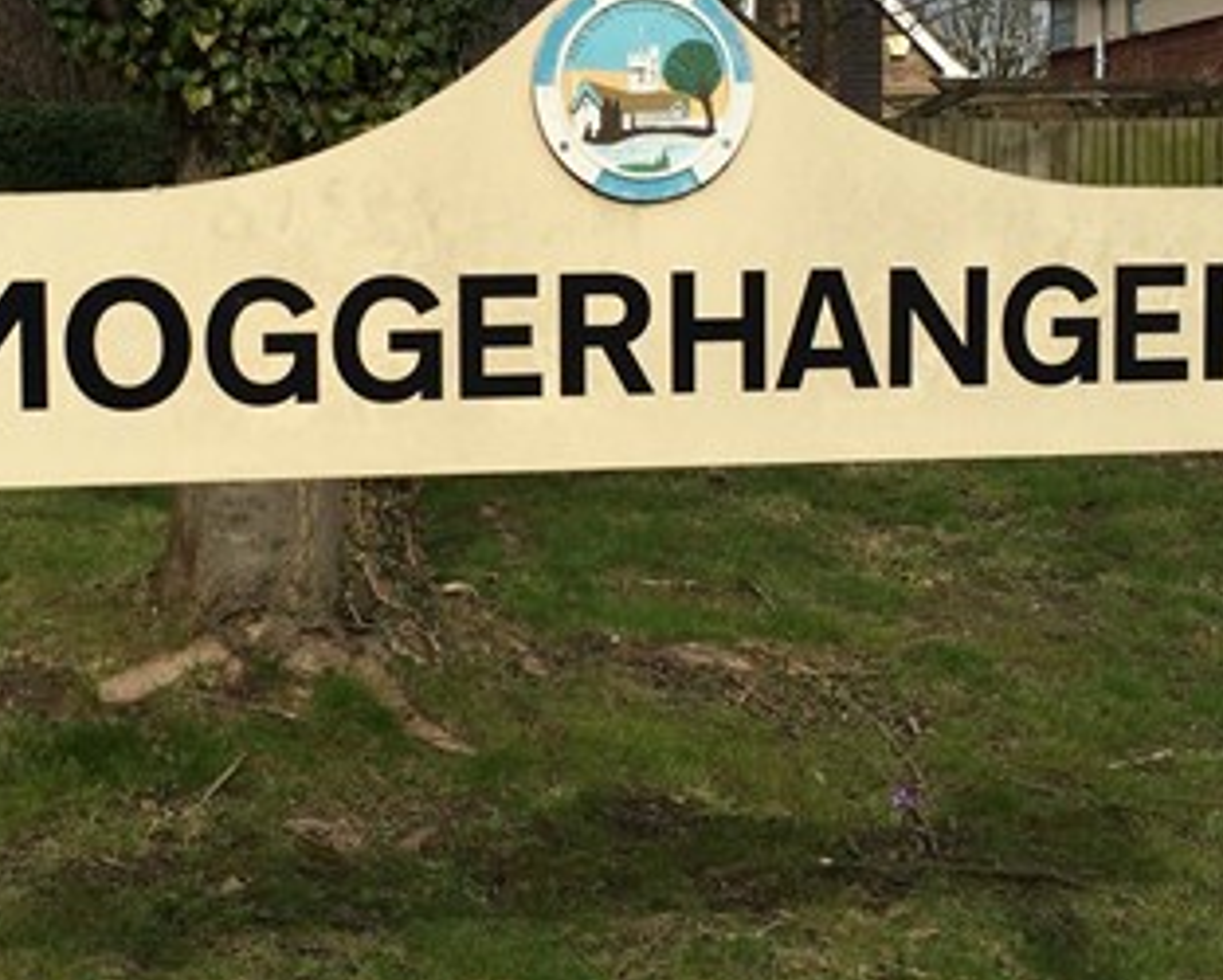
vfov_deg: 26.1
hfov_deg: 32.4
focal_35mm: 58
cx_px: 502
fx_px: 2101
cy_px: 345
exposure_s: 1/1325
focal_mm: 4.15
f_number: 2.2
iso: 32
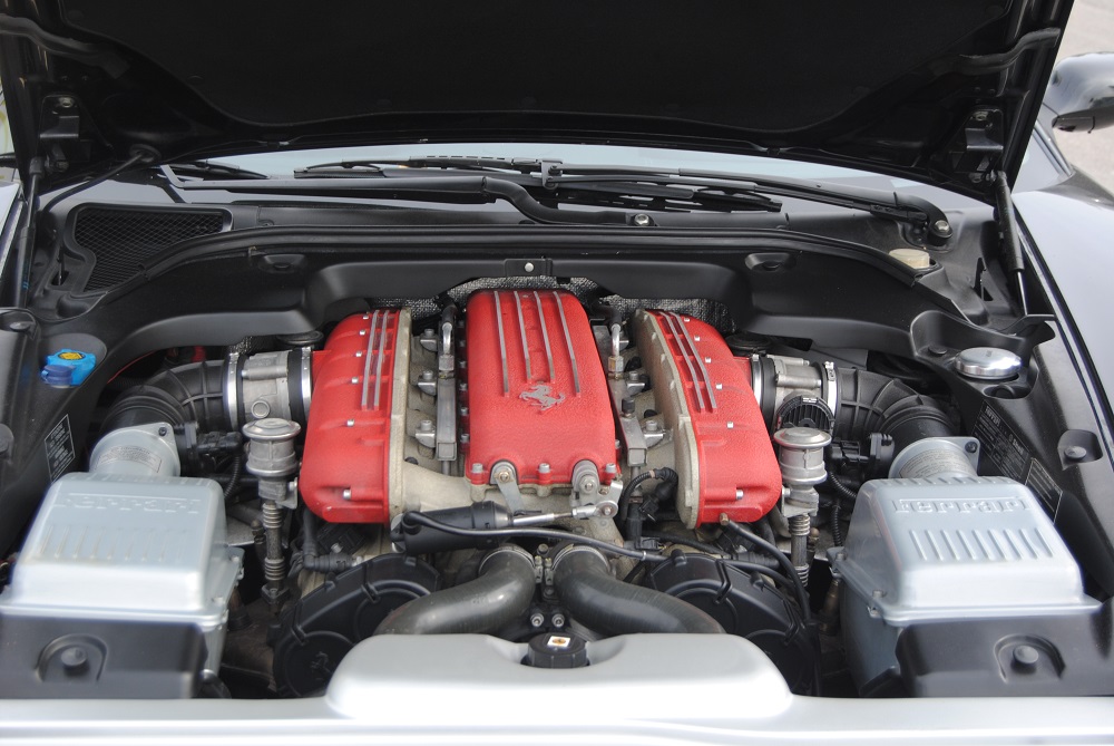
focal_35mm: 60
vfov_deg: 22.7
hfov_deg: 33.4
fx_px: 1859
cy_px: 373
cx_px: 557
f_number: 5.6
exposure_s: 1/125
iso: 140
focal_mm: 40
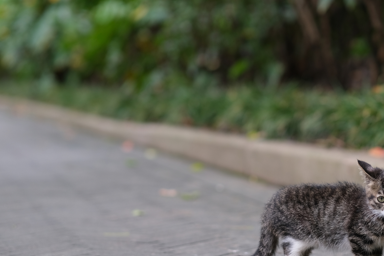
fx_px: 1429
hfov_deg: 15.3
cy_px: 146
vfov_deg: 10.2
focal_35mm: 134
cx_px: 275
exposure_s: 1/125
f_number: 2
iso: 160
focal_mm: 56
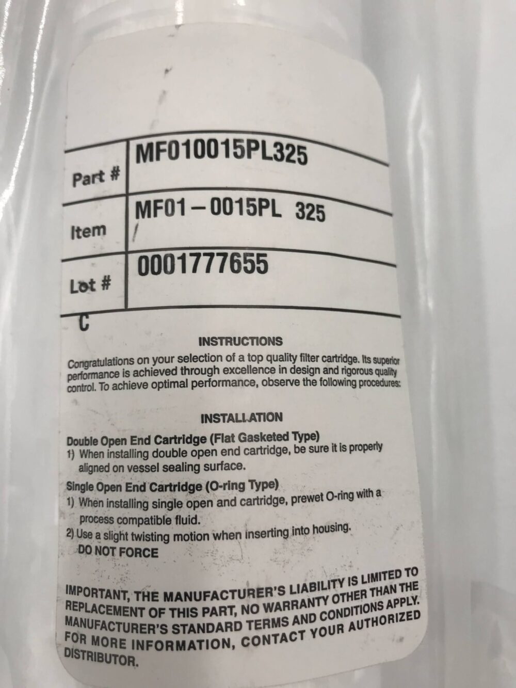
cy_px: 344
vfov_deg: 63.4
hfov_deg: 49.8
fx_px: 556
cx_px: 258
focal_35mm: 28
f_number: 1.8
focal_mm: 3.99
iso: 20
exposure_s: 1/147
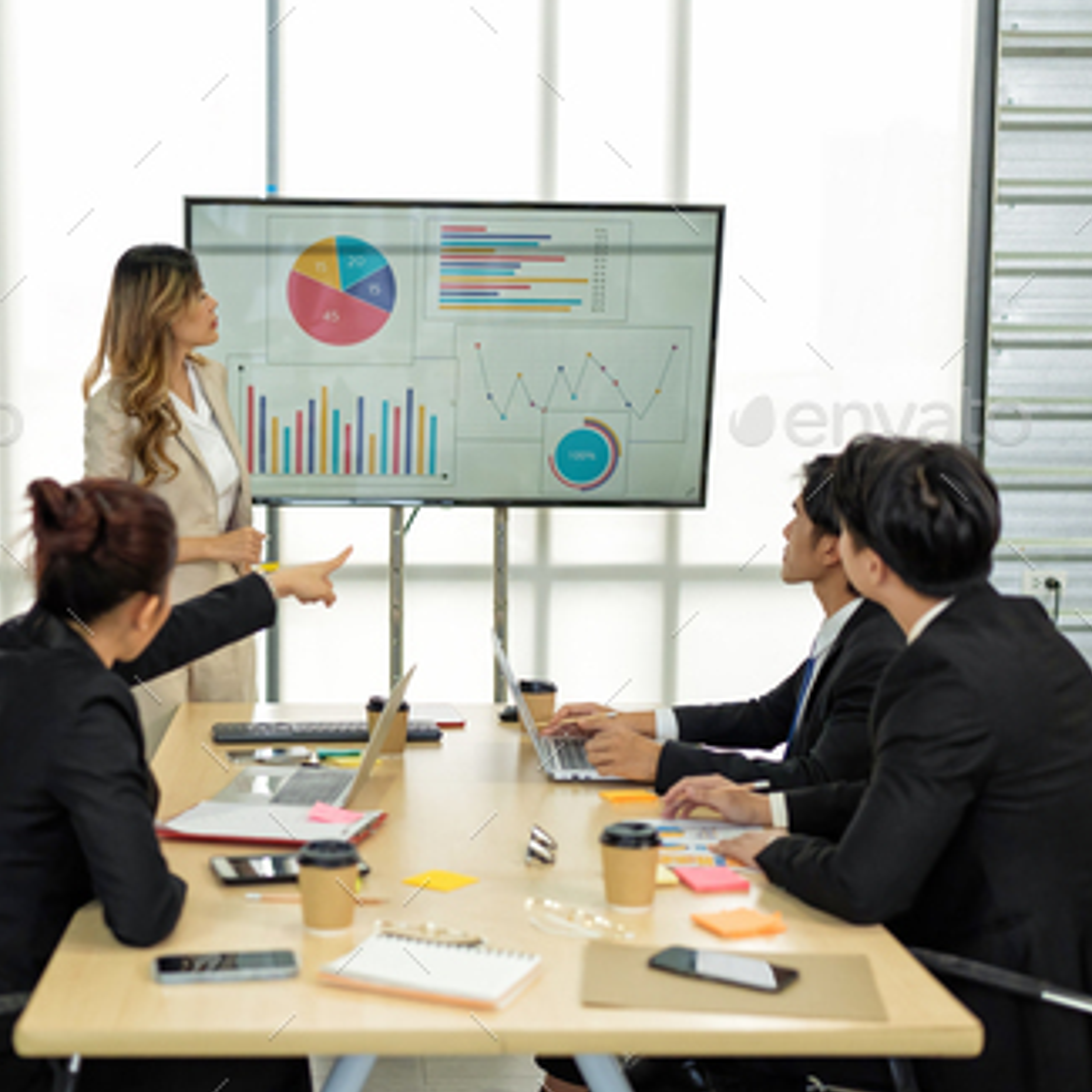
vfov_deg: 31.6
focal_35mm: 54
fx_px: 1927
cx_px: 366
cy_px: 576
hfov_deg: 31.4
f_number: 1.4
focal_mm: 35
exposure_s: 1/3200
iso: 1000
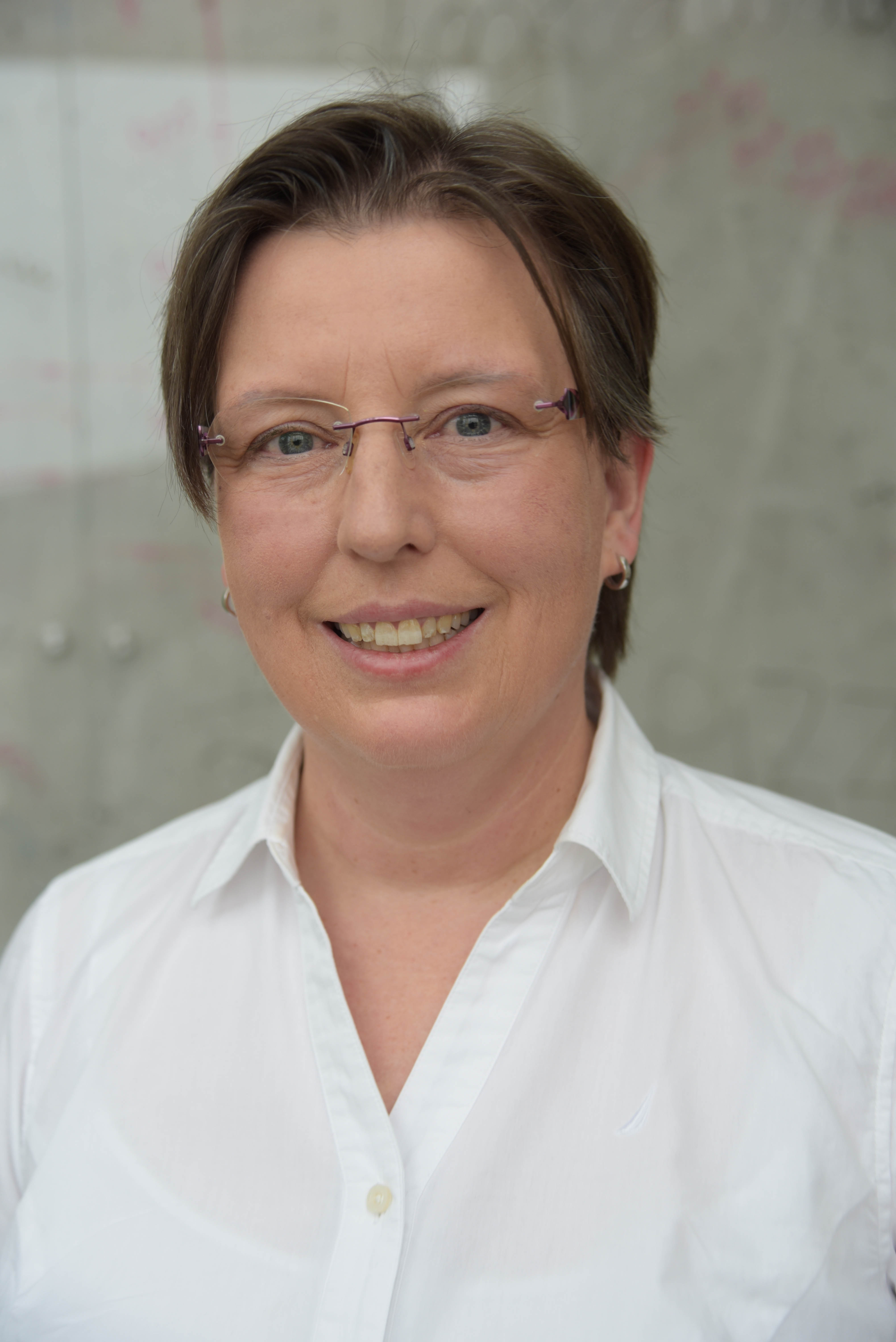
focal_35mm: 50
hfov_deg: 27.0
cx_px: 448
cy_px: 671
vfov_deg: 39.6
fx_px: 1865
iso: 400
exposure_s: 1/40
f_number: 4
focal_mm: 50
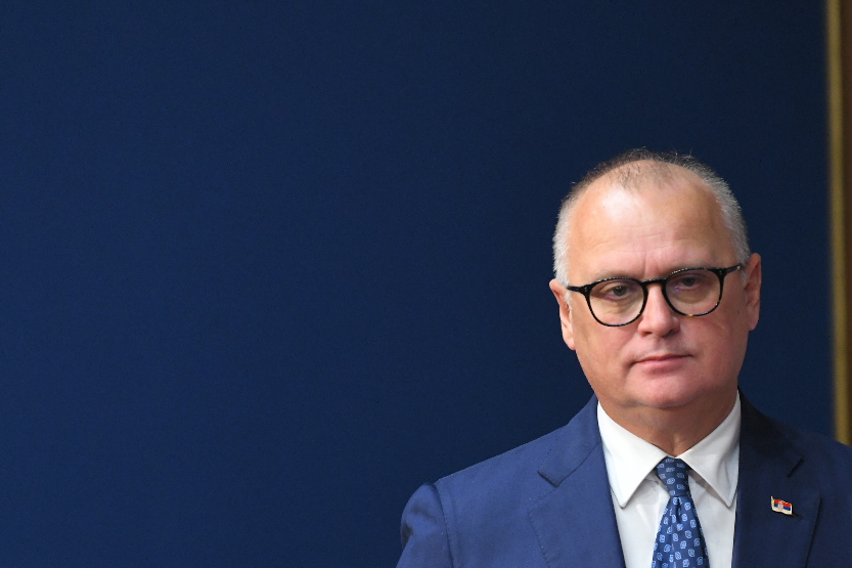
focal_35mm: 389
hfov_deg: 5.3
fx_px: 9204
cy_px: 531
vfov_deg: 3.5
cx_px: 627
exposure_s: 1/320
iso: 3200
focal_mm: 200
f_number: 4
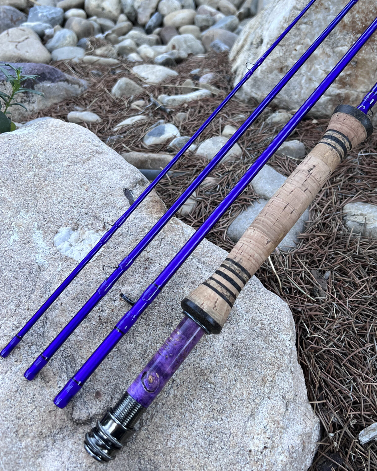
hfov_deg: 43.3
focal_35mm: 34
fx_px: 474
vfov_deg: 52.8
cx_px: 213
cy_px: 217
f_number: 1.5
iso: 80
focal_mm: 5.7
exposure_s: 1/121
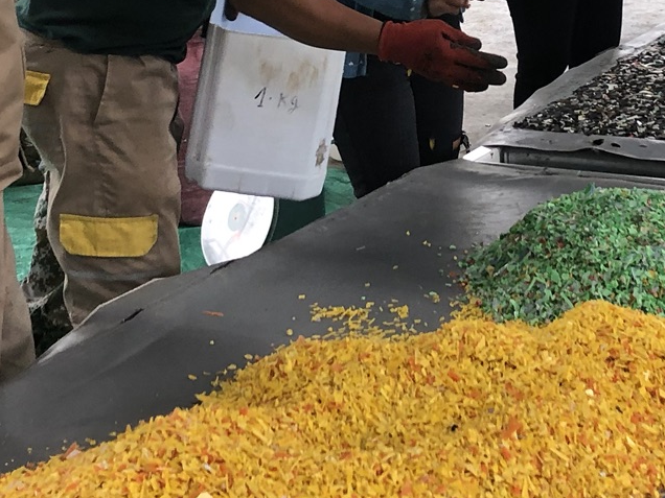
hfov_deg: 22.1
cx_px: 475
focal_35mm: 88
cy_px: -82
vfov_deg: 16.2
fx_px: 1691
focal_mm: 3.99
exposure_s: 1/30
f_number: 1.8
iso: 25
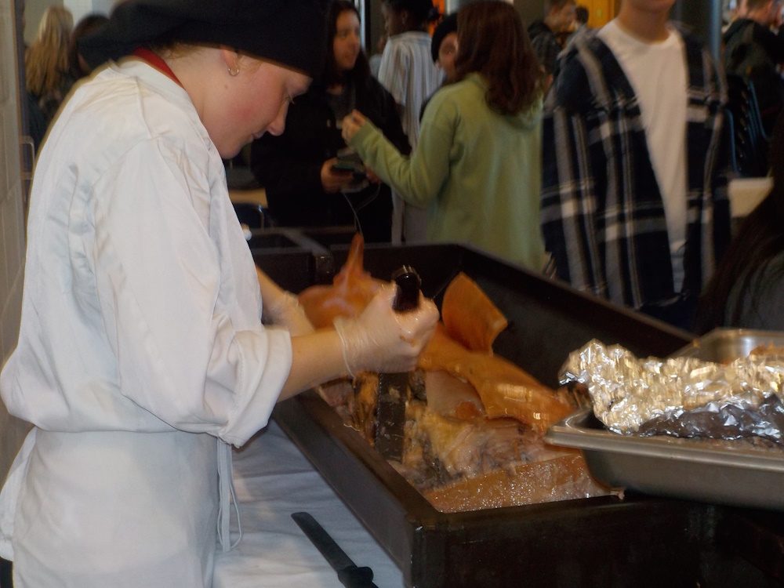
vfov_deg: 25.2
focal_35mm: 58
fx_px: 1314
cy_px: 294
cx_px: 392
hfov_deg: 33.2
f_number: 4.7
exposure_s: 1/30
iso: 200
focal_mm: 7.9
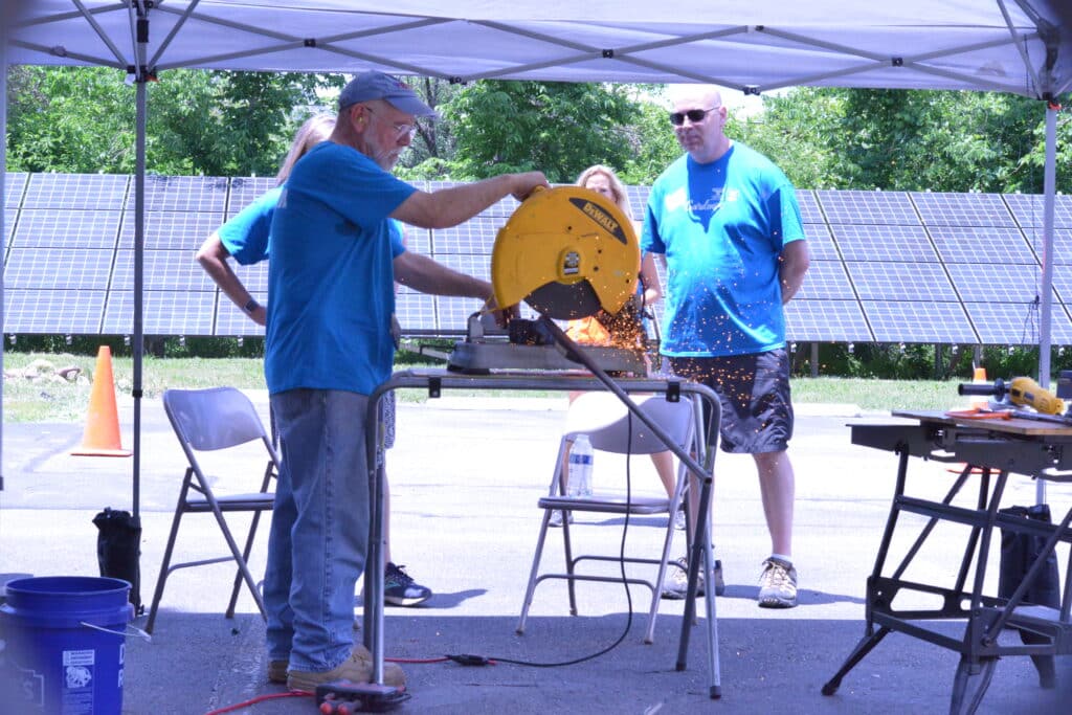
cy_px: 358
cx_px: 536
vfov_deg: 19.5
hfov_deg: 28.8
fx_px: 2085
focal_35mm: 70
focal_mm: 70
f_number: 16
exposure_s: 1/1000
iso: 6400
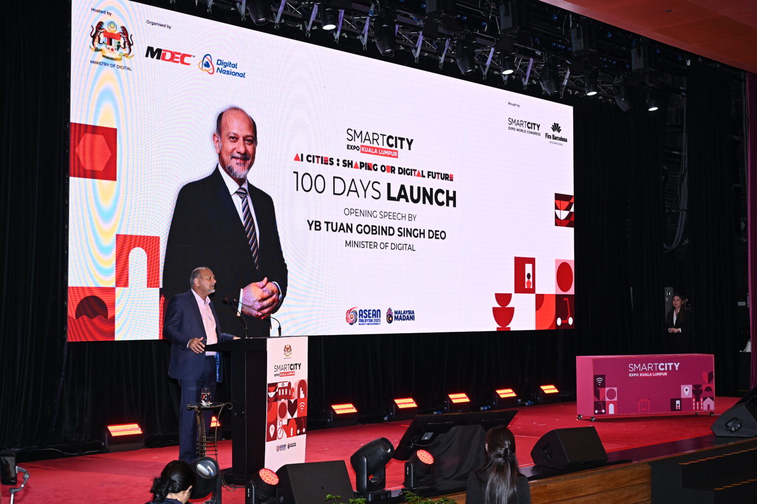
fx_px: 1051
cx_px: 378
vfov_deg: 27.0
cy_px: 252
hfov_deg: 39.6
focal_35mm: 50
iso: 2000
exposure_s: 1/160
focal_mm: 50
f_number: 5.6
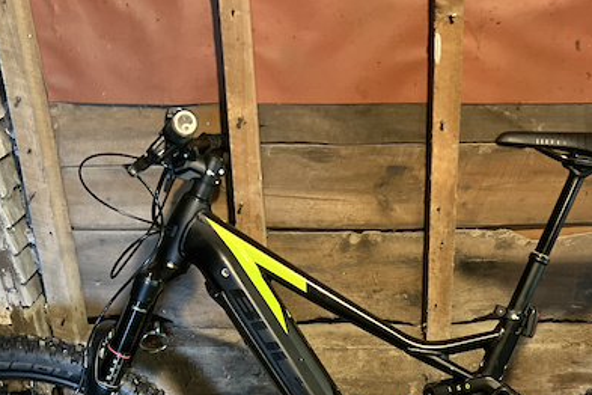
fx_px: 904
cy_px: 427
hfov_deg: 36.2
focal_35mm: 55
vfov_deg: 23.2
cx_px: 345
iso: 800
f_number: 1.5
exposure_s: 1/30
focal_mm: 5.7
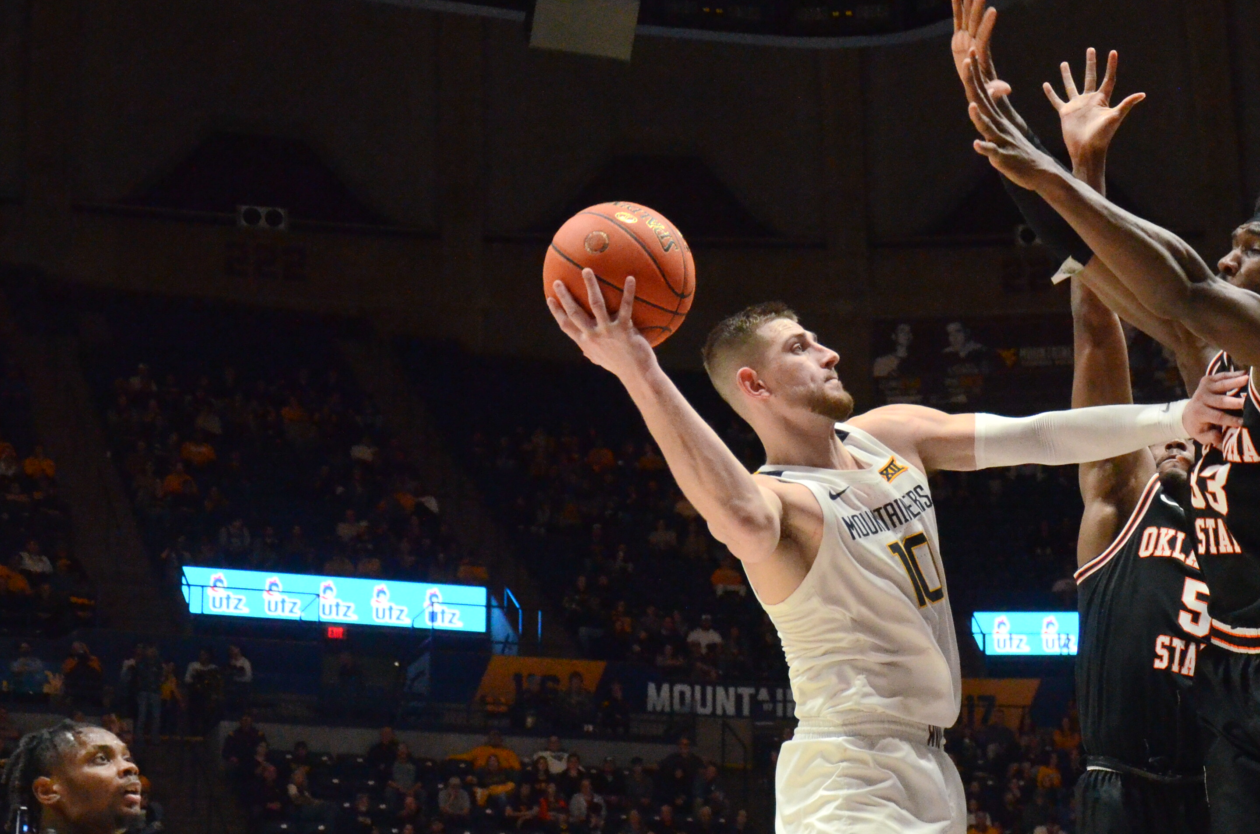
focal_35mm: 108
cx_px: 1037
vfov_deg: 12.6
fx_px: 3772
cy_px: 696
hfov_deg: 18.8
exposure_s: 1/1000
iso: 3200
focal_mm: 42
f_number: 4.8
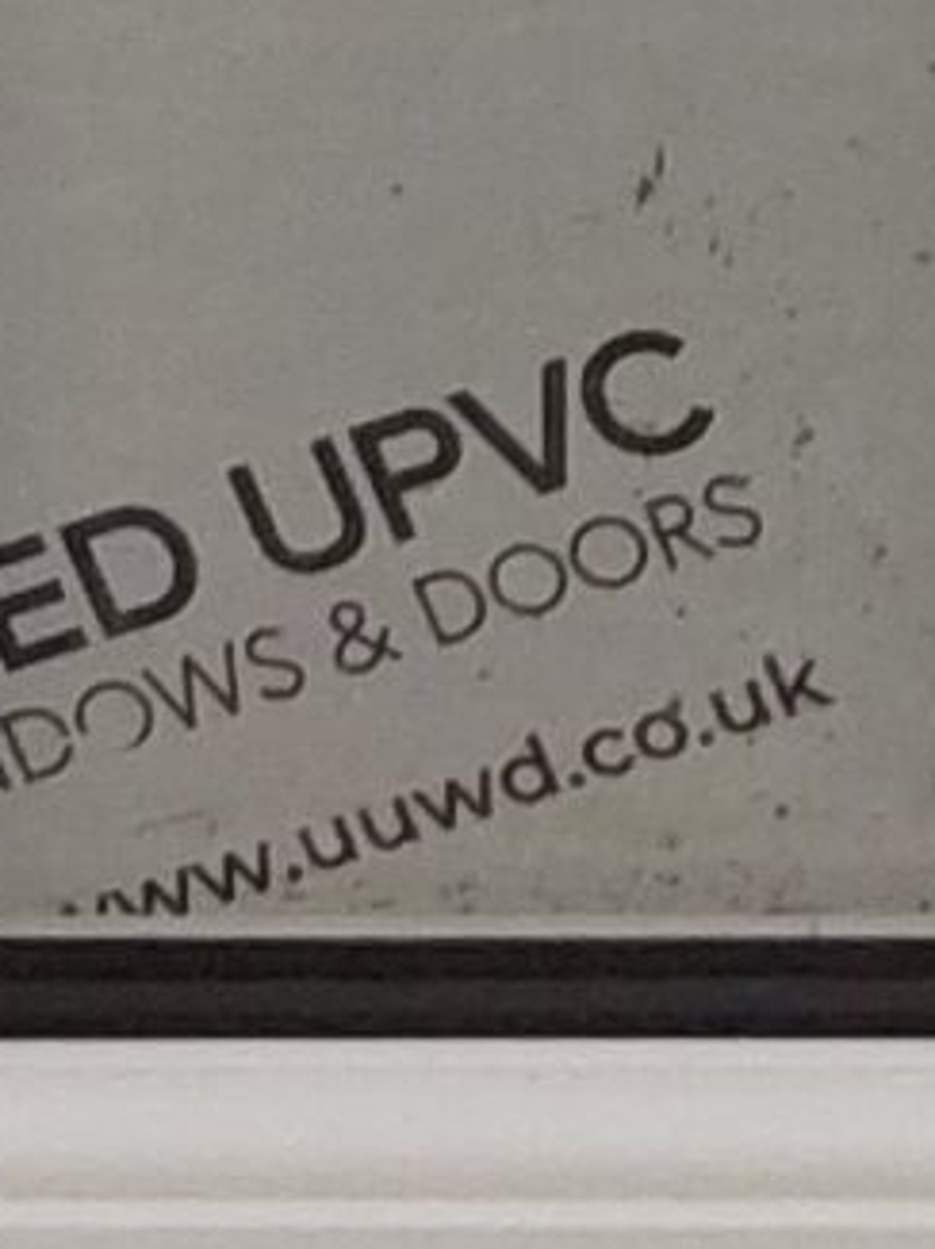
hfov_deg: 6.5
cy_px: -2349
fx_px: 7934
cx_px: 1904
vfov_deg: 7.9
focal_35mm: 220
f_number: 1.9
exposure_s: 1/50
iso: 64
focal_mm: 2.91
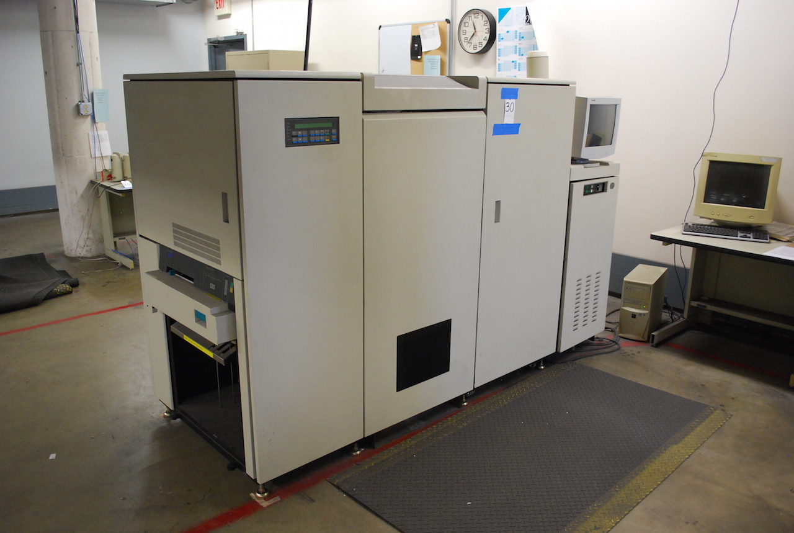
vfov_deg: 43.8
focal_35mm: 30
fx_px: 663
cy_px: 266
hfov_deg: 61.8
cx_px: 397
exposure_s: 1/30
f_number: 3.8
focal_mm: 20
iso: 1100
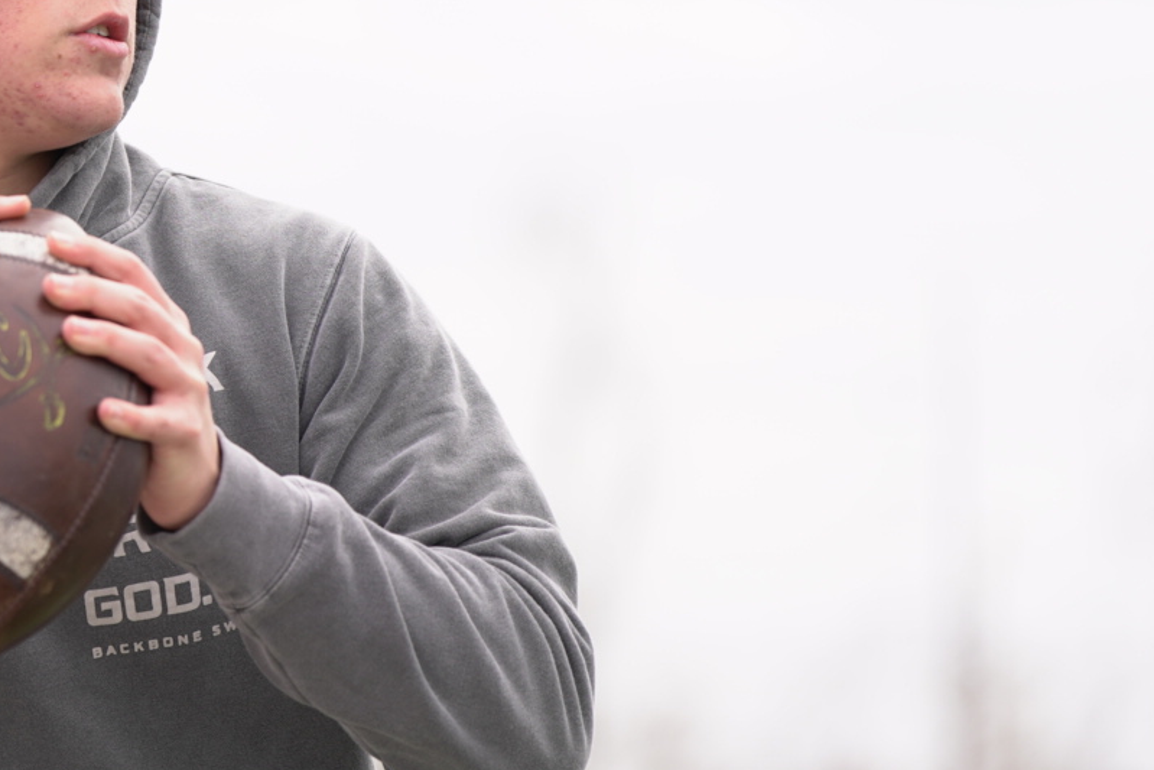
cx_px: 1
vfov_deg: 5.3
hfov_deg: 7.9
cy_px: 250
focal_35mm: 261
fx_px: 8367
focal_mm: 129
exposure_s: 1/1250
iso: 160
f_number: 2.8
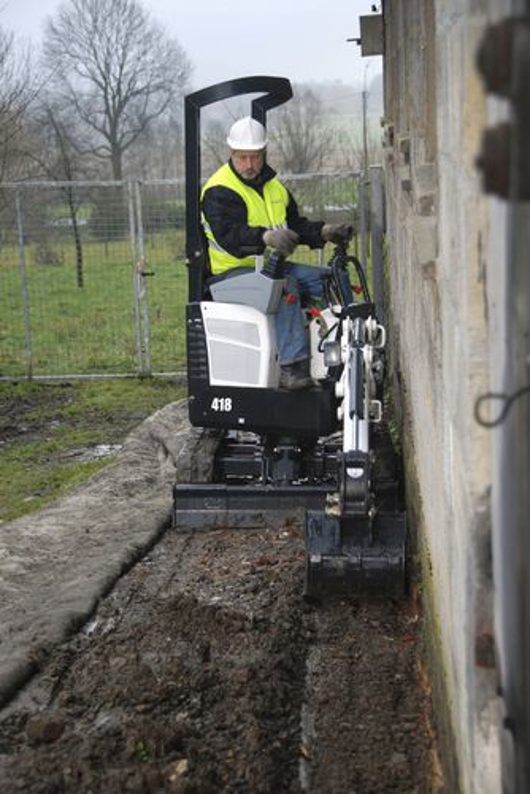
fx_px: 1720
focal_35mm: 78
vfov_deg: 26.0
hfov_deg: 17.5
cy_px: 397
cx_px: 265
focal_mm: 52
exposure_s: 1/13
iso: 250
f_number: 4.8
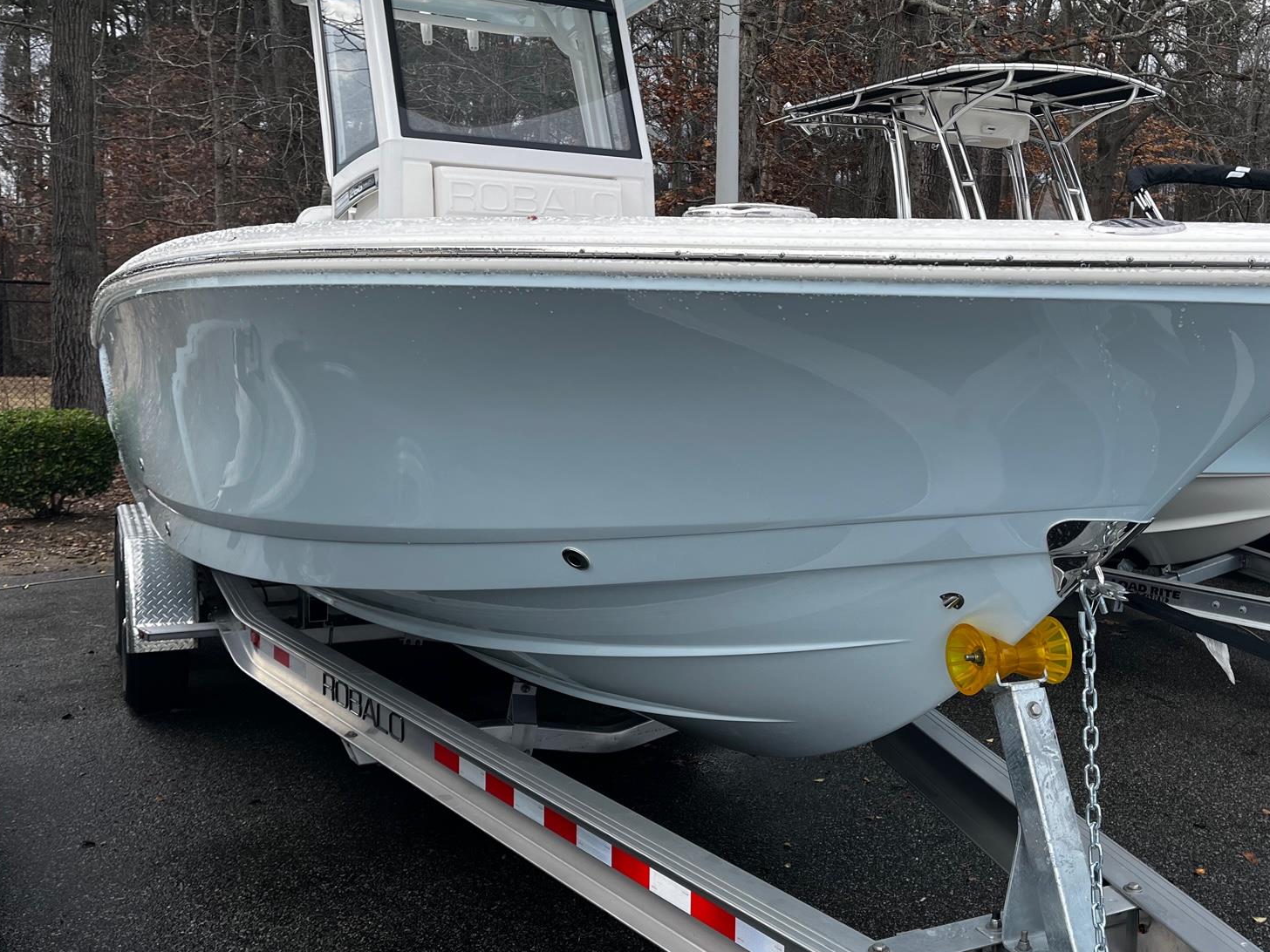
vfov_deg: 39.6
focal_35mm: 36
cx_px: 854
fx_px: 1321
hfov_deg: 50.4
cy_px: 432
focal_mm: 5.1
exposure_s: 1/1175
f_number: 1.6
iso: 50
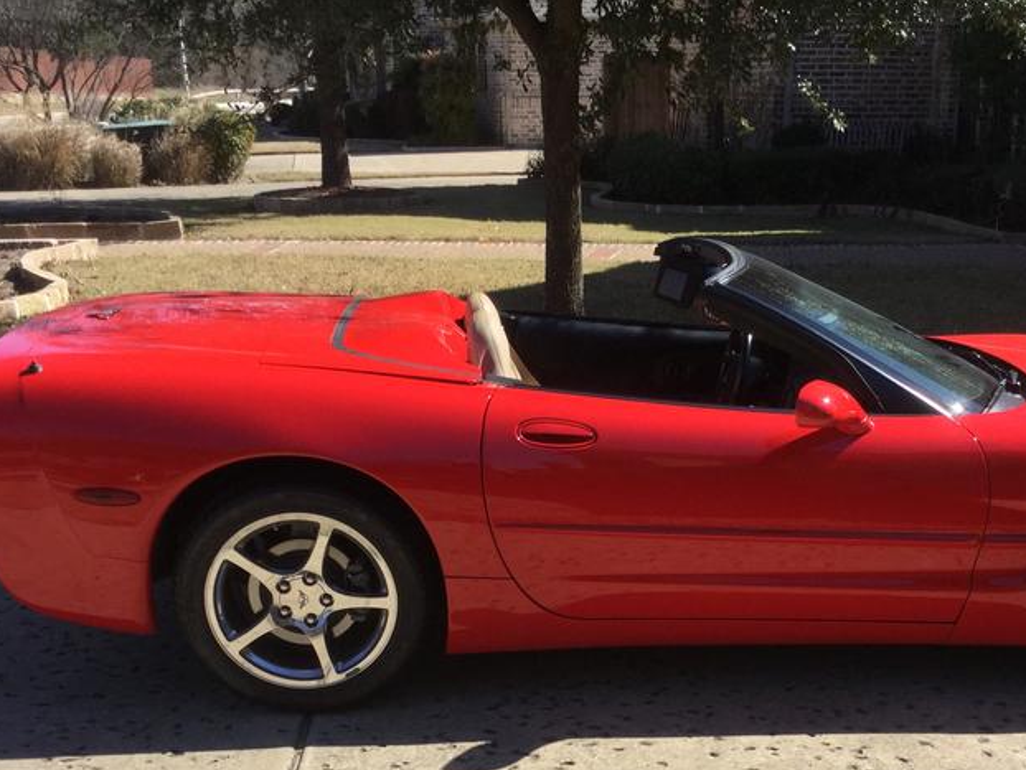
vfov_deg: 27.9
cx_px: 650
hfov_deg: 37.2
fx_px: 1512
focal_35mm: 51
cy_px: 627
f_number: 2.4
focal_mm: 3.3
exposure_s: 1/886
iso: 25
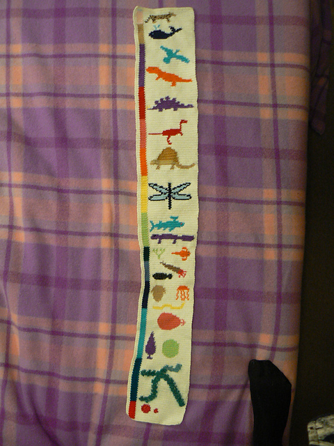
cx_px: 167
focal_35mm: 36
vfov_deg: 51.4
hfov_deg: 39.7
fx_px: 463
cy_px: 223
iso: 200
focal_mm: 6
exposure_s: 1/15
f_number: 2.8
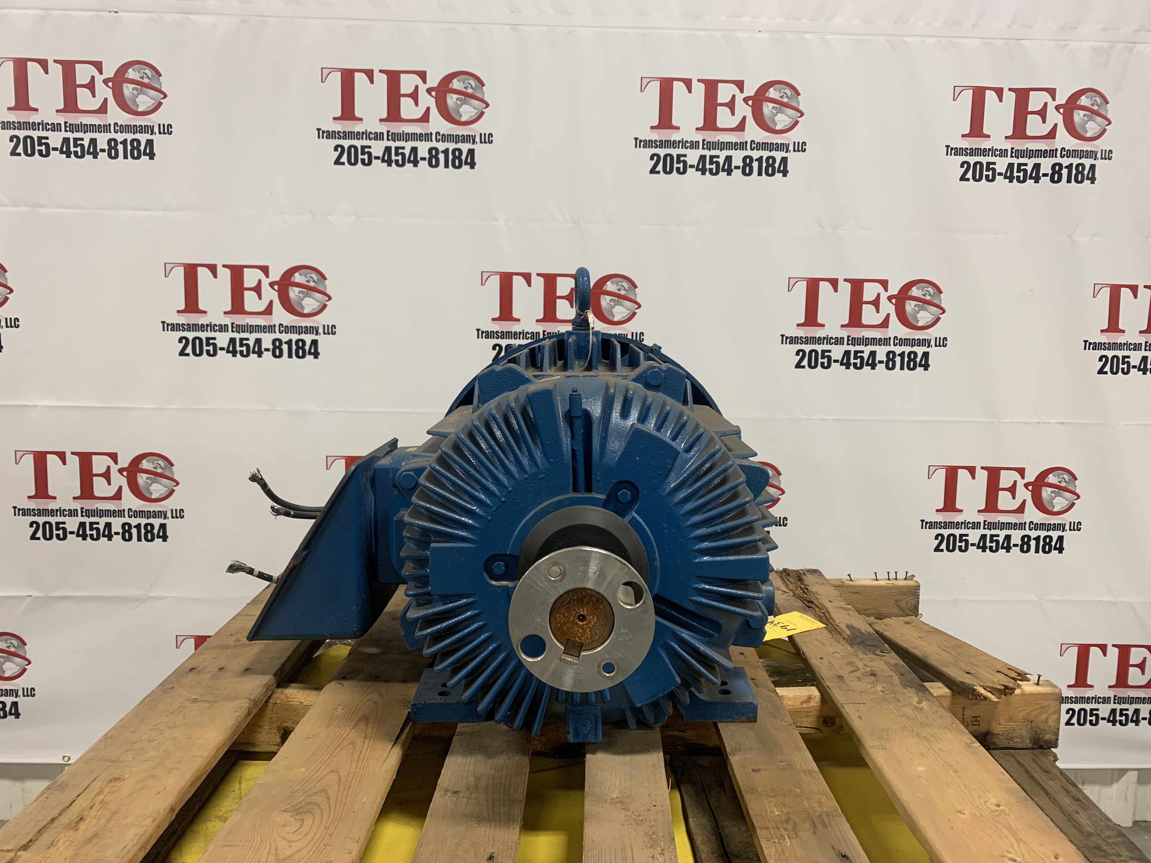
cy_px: 432
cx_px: 576
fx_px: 865
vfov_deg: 53.1
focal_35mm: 26
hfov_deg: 67.3
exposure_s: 1/60
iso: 100
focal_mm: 4.25
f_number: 1.8
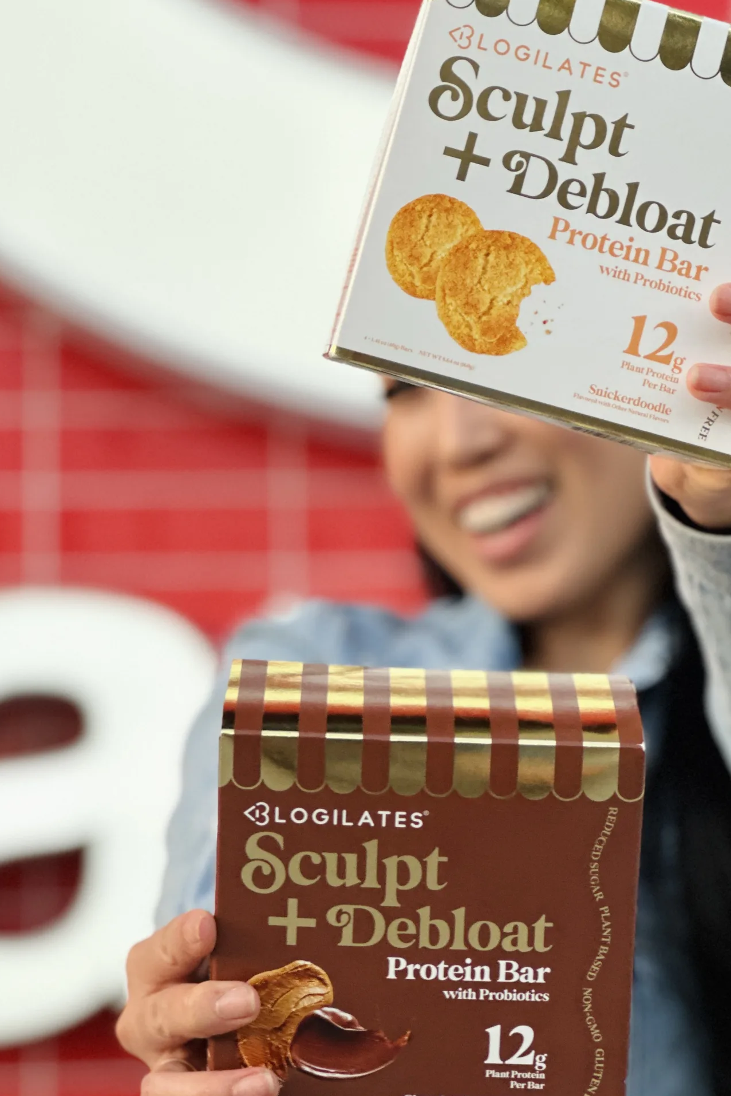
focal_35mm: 107
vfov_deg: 19.1
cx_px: 459
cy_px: 539
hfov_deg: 12.8
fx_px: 3259
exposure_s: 1/74
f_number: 2.8
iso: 250
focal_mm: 9
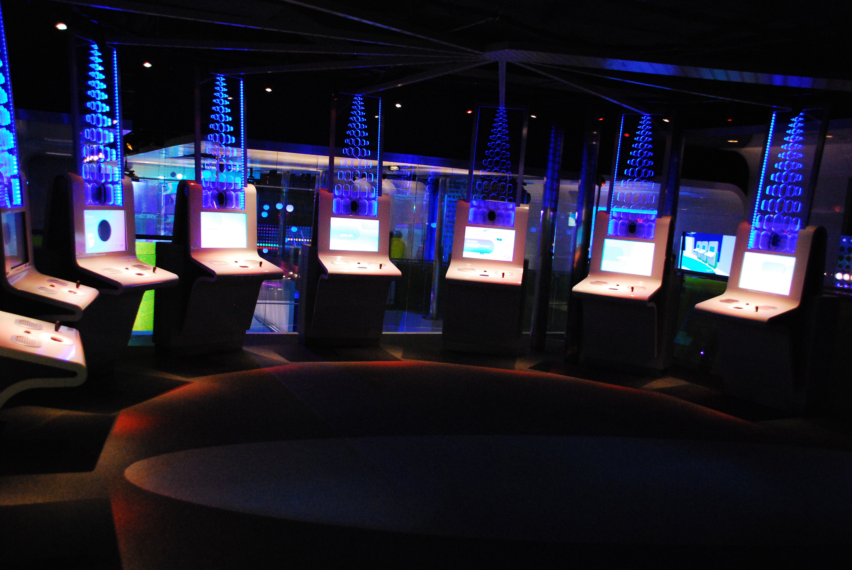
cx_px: 426
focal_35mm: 33
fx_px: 782
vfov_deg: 40.1
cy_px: 285
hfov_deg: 57.2
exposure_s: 1/50
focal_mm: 22
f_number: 3.8
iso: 1600
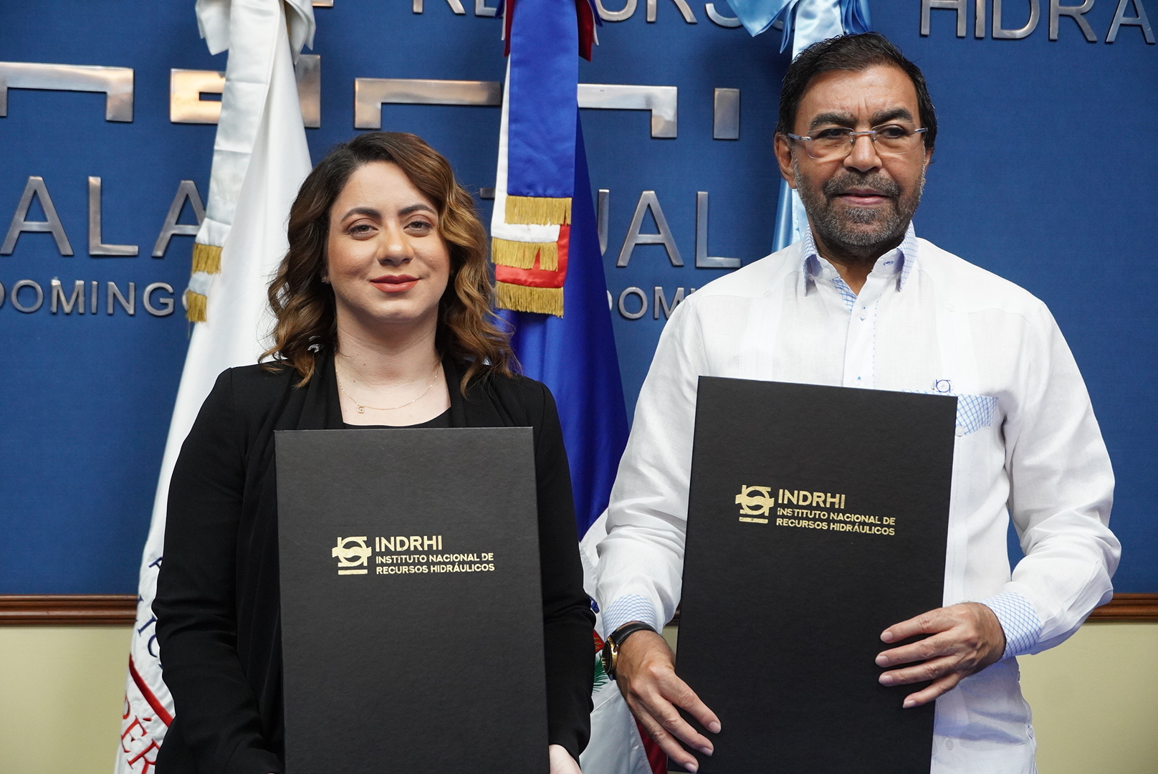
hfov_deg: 31.2
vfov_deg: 21.1
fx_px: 2076
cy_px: 387
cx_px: 579
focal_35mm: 64
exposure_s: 1/125
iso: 2500
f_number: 4.5
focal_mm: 43
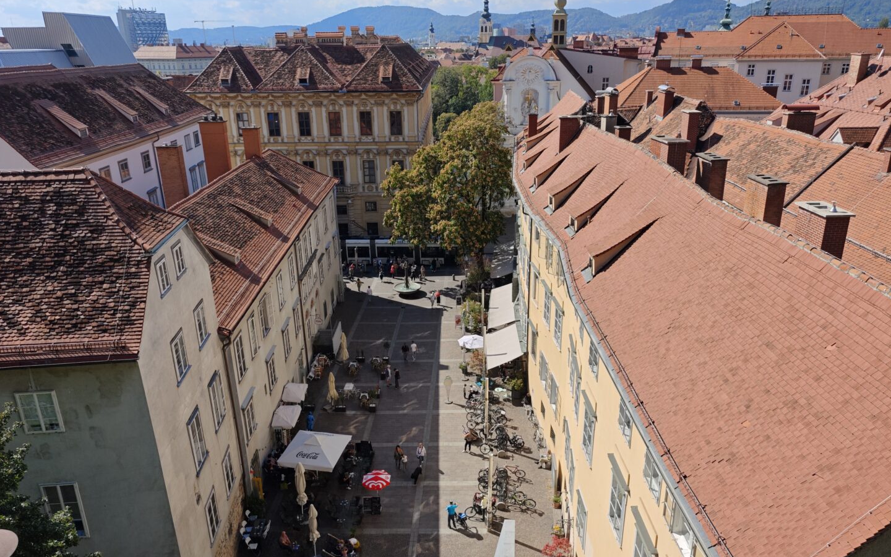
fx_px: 631
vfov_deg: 47.6
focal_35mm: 26
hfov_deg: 70.4
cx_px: 460
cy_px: 271
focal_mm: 8.72
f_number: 2
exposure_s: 1/2118
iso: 50
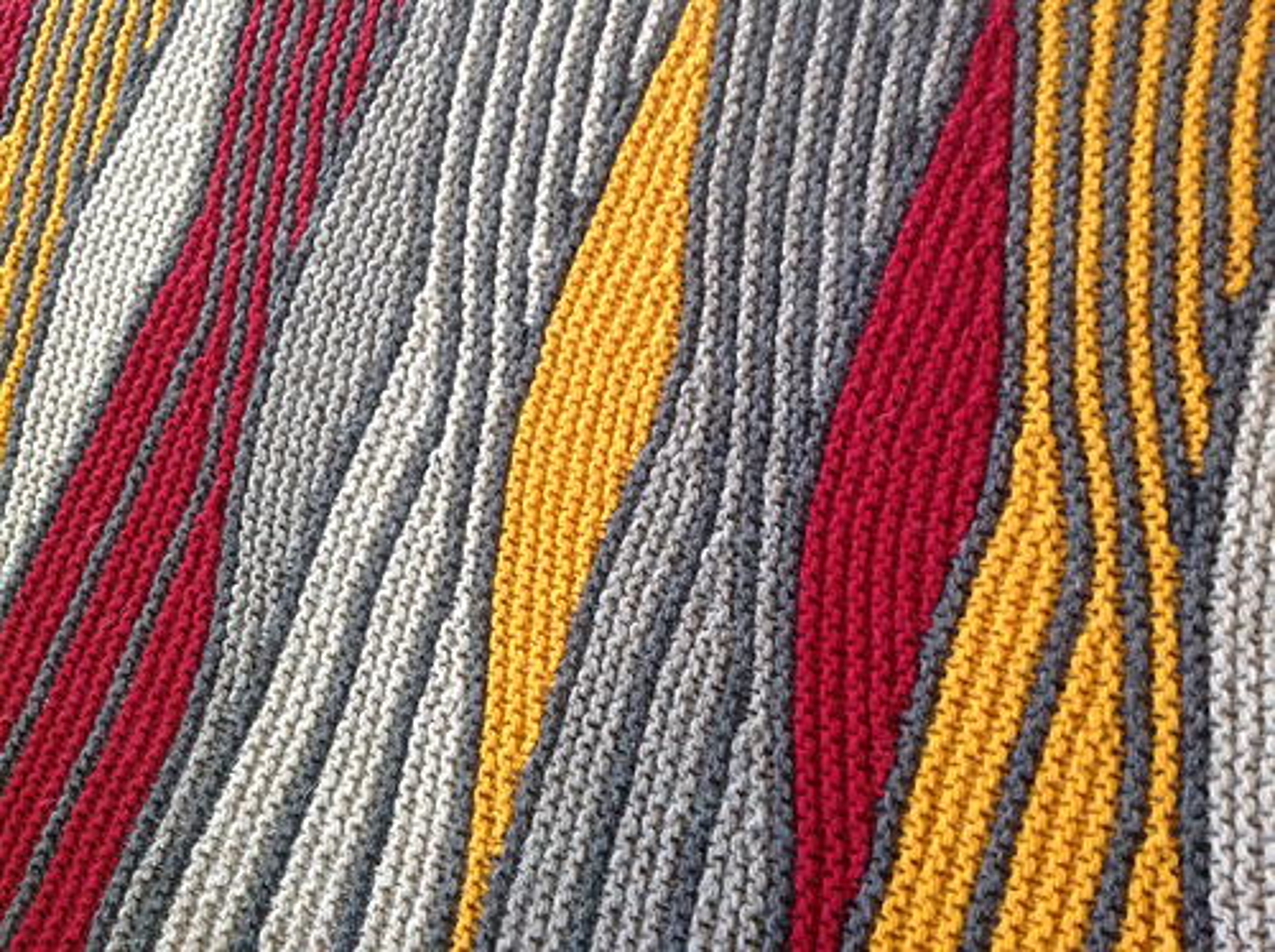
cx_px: 638
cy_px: 476
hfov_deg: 52.7
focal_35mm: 35
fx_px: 1287
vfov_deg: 40.6
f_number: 2.4
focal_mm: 4.28
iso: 320
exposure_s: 1/15
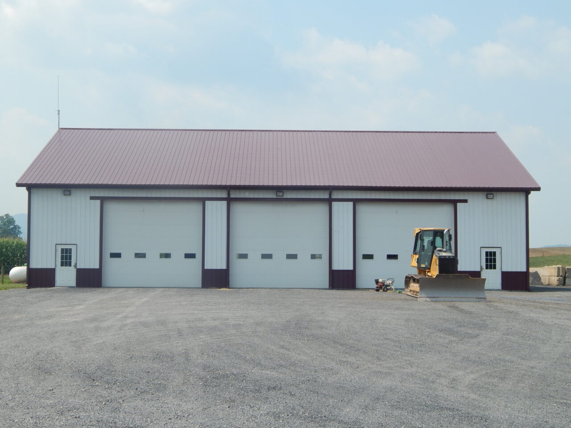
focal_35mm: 61
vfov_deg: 24.0
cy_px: 214
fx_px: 1006
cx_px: 286
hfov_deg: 31.7
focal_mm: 10.9
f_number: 4
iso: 125
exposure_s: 1/1250
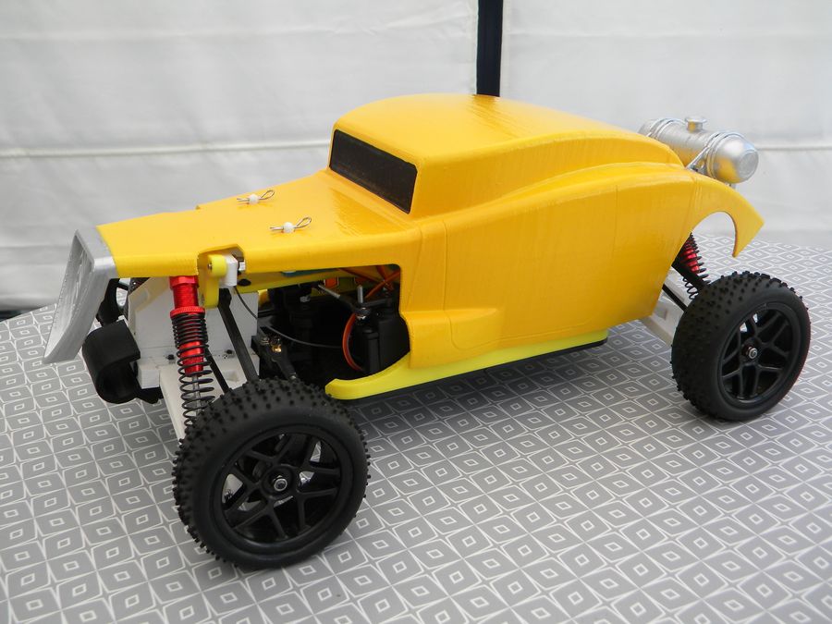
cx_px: 416
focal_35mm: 36
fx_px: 865
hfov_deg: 51.4
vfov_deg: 39.7
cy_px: 312
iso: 80
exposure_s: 1/168
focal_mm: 6.4
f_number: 3.7
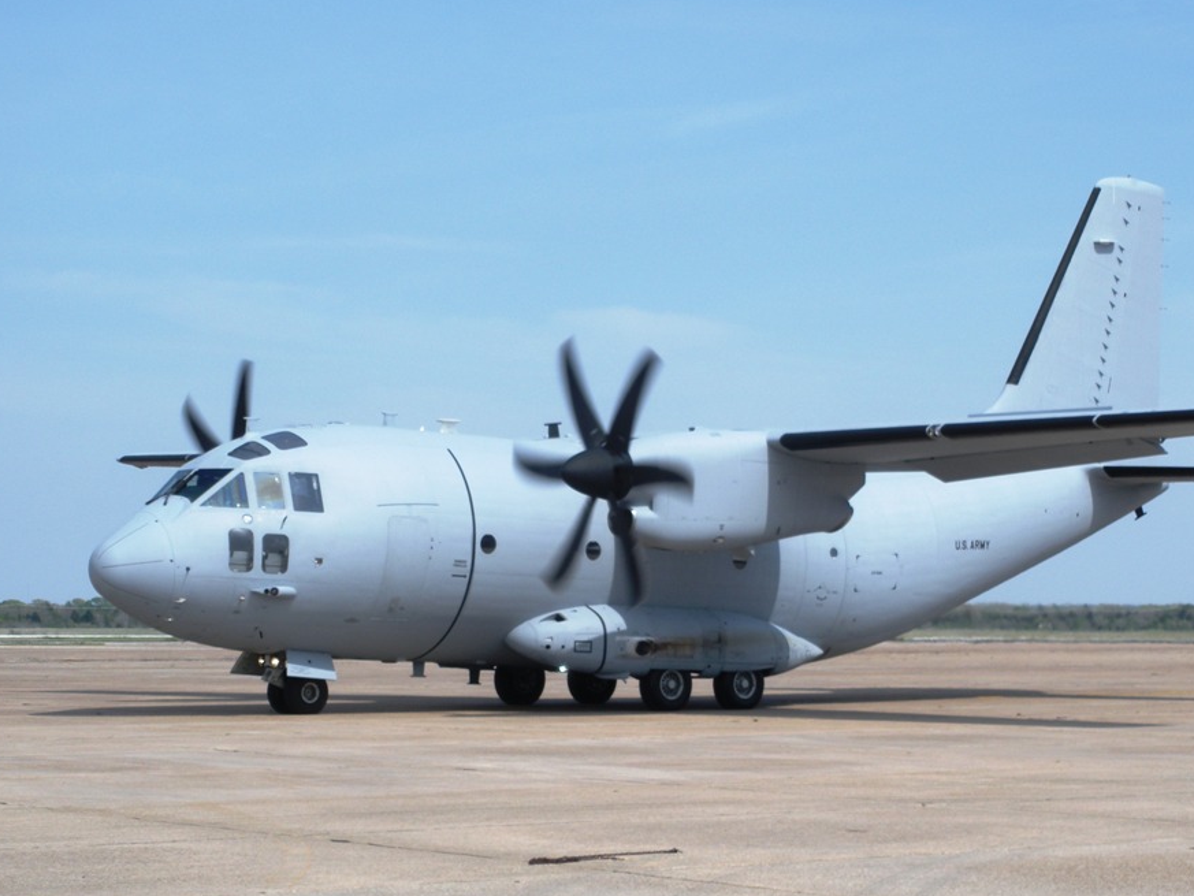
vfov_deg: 15.6
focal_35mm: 95
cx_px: 661
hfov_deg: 20.6
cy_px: 494
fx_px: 3277
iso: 64
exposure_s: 1/434
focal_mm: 14.2
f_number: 4.8
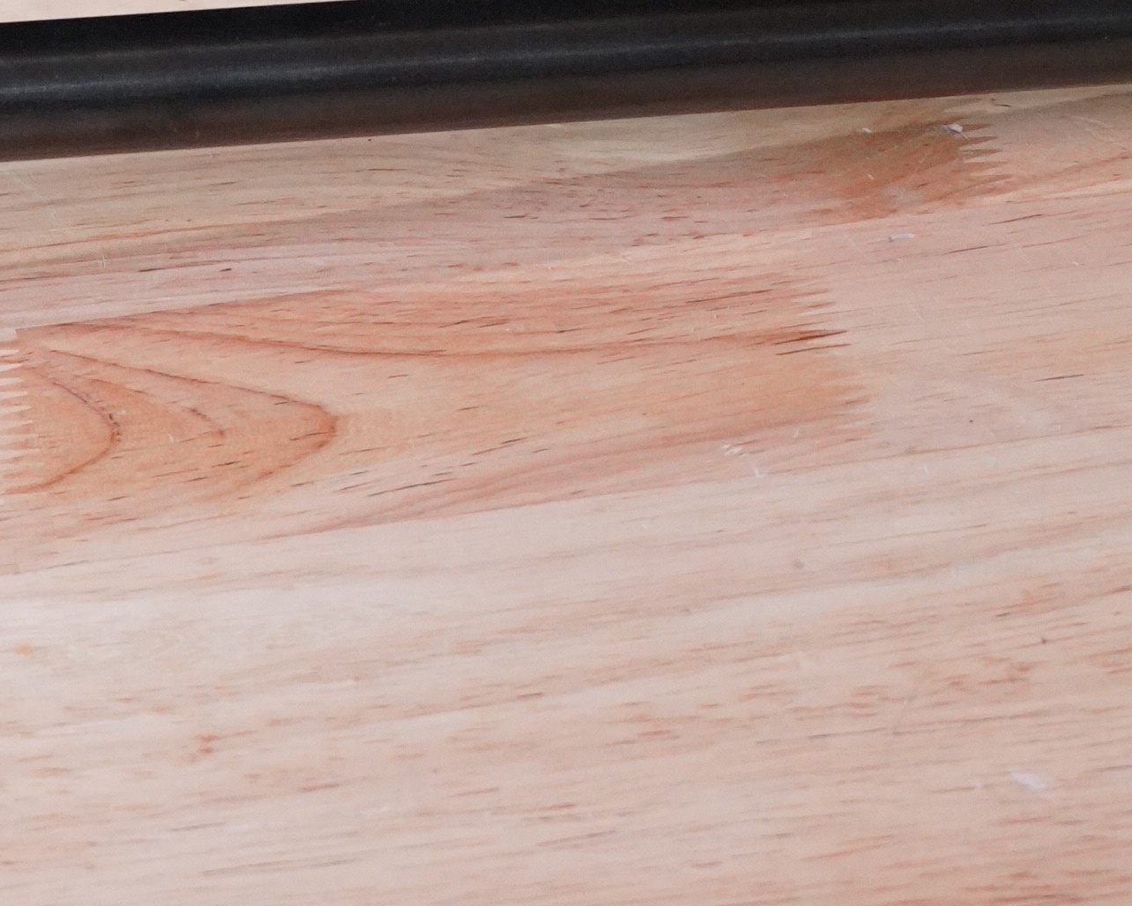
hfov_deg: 10.1
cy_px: 221
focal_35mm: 192
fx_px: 6419
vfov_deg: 8.1
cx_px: 430
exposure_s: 1/125
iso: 3200
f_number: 5.6
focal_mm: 41
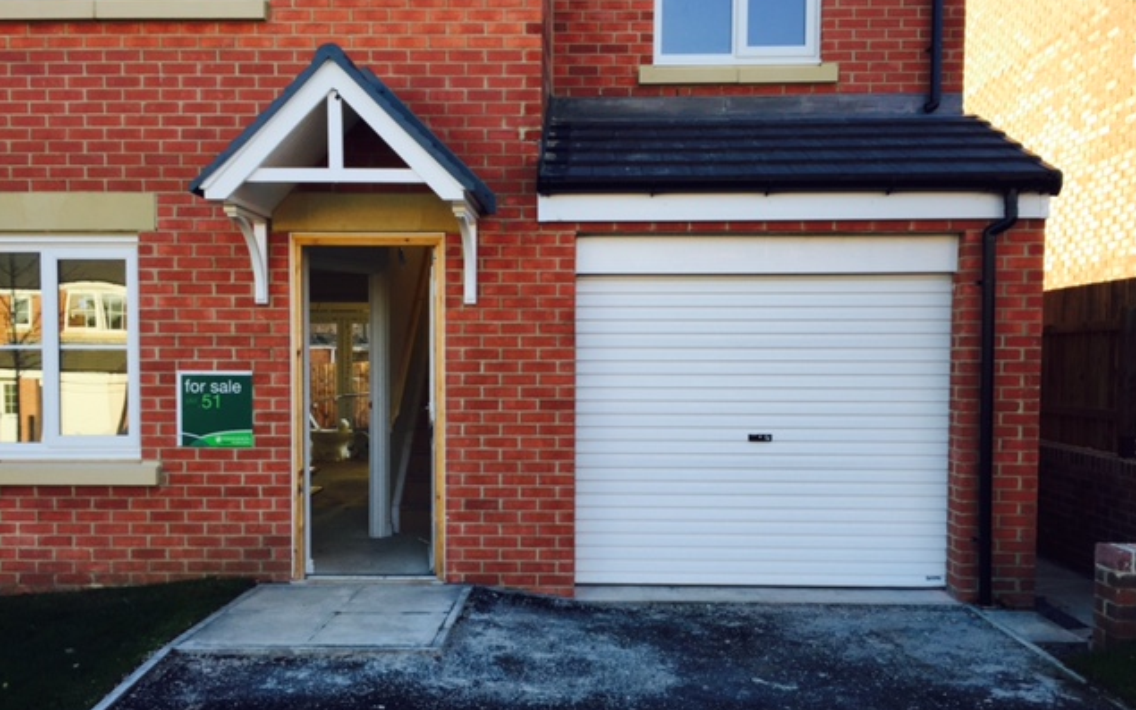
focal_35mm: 31
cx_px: 571
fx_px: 960
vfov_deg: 40.5
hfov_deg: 61.2
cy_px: 401
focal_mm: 4.15
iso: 32
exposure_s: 1/329
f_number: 2.2
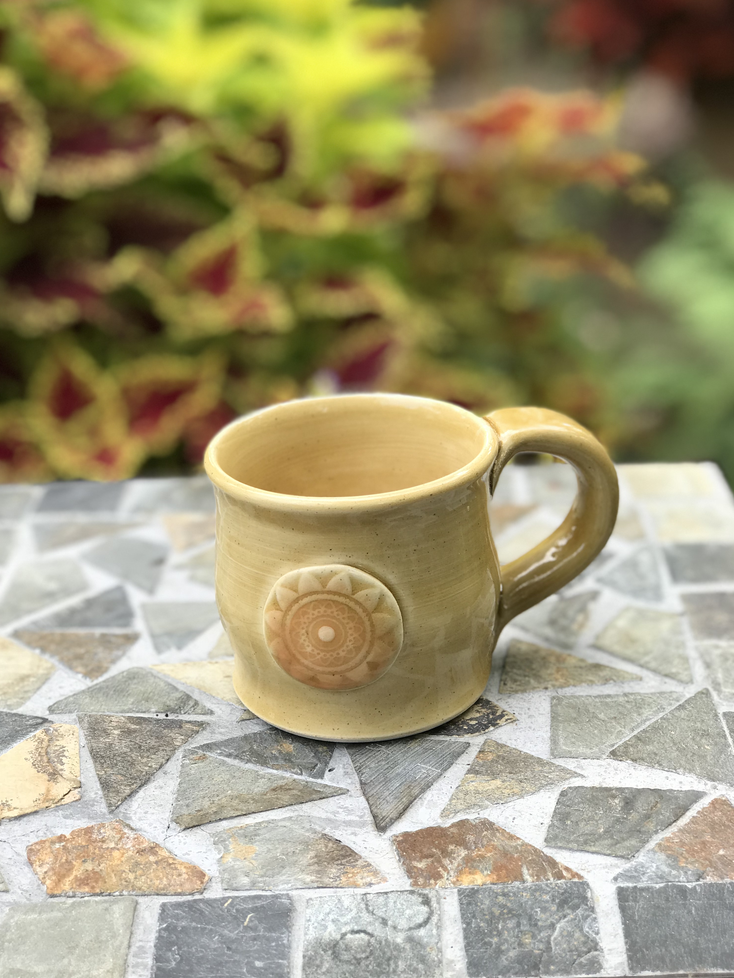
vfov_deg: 33.2
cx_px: 372
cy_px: 484
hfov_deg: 25.2
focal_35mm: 58
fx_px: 1640
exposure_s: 1/120
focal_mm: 6.6
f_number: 2.8
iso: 25
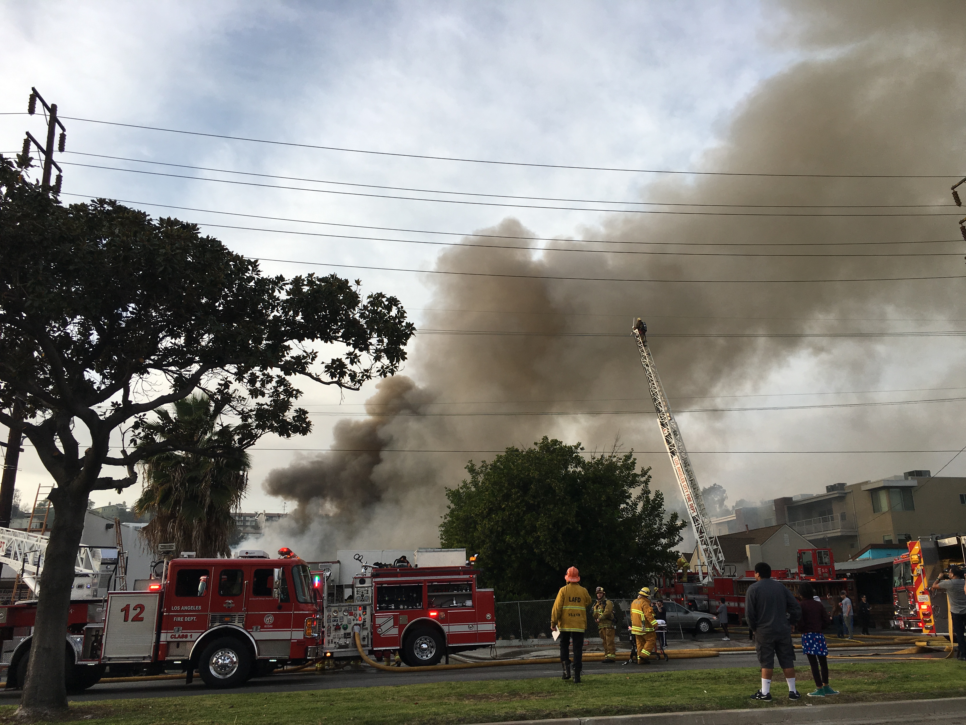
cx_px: 483
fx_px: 809
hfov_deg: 61.7
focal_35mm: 29
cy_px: 362
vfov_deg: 48.2
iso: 25
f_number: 2.2
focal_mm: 4.15
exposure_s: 1/538
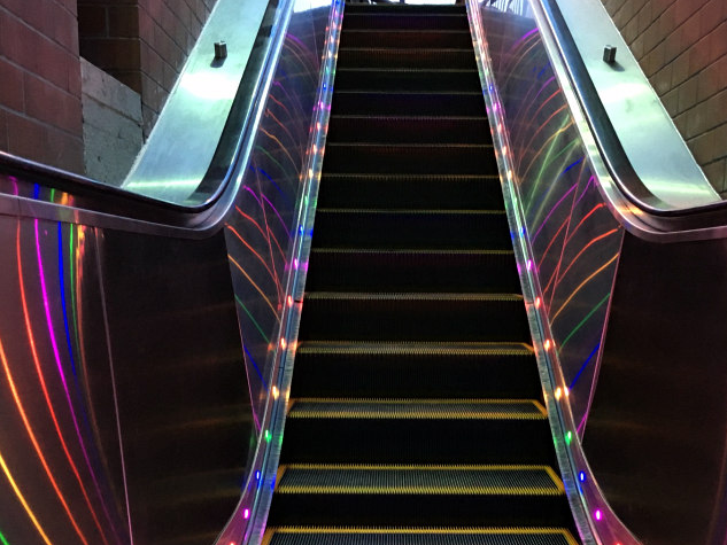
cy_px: 403
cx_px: 404
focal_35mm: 44
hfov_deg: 42.9
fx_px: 924
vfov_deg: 32.3
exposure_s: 1/15
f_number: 2.2
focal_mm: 4.15
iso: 200
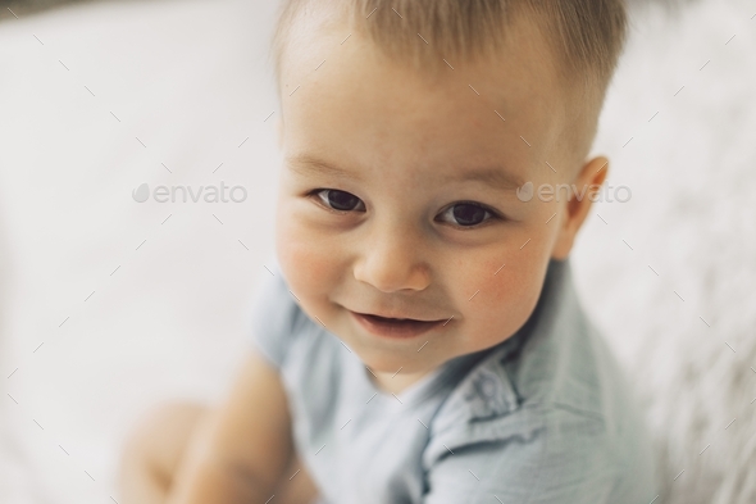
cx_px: 378
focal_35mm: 55
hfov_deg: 36.3
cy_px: 252
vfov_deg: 24.6
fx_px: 1155
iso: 500
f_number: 1.8
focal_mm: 55
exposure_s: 1/200
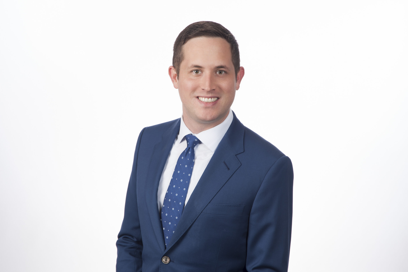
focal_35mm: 90
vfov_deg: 15.2
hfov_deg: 22.6
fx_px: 1019
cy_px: 136
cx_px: 204
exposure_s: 1/125
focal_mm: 90
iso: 160
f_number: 10
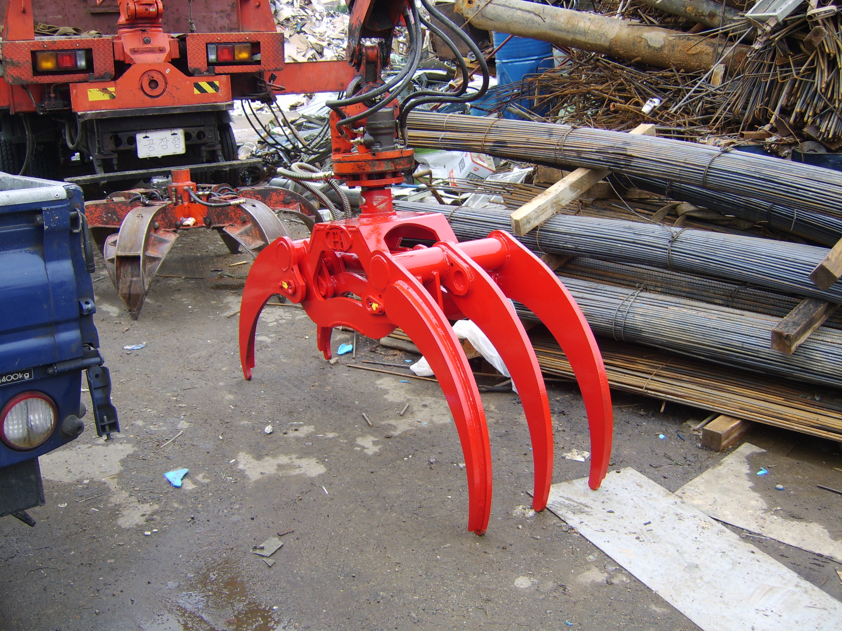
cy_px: 316
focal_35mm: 31
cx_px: 421
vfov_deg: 45.4
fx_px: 754
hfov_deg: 58.4
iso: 71
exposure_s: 1/162
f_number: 2.7
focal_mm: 8.13
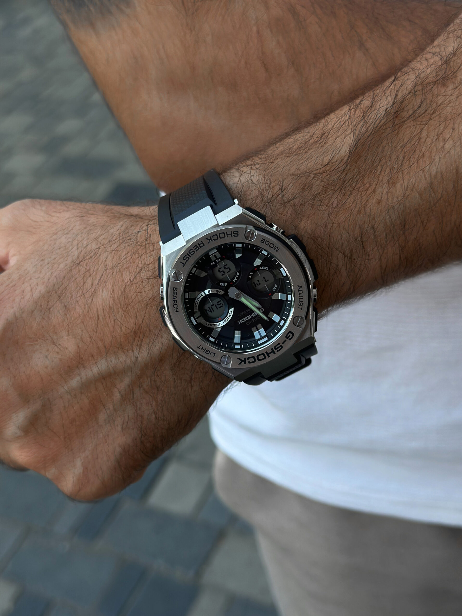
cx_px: 231
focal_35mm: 48
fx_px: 854
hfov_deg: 30.3
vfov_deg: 39.7
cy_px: 308
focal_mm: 6.86
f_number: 1.8
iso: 80
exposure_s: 1/950
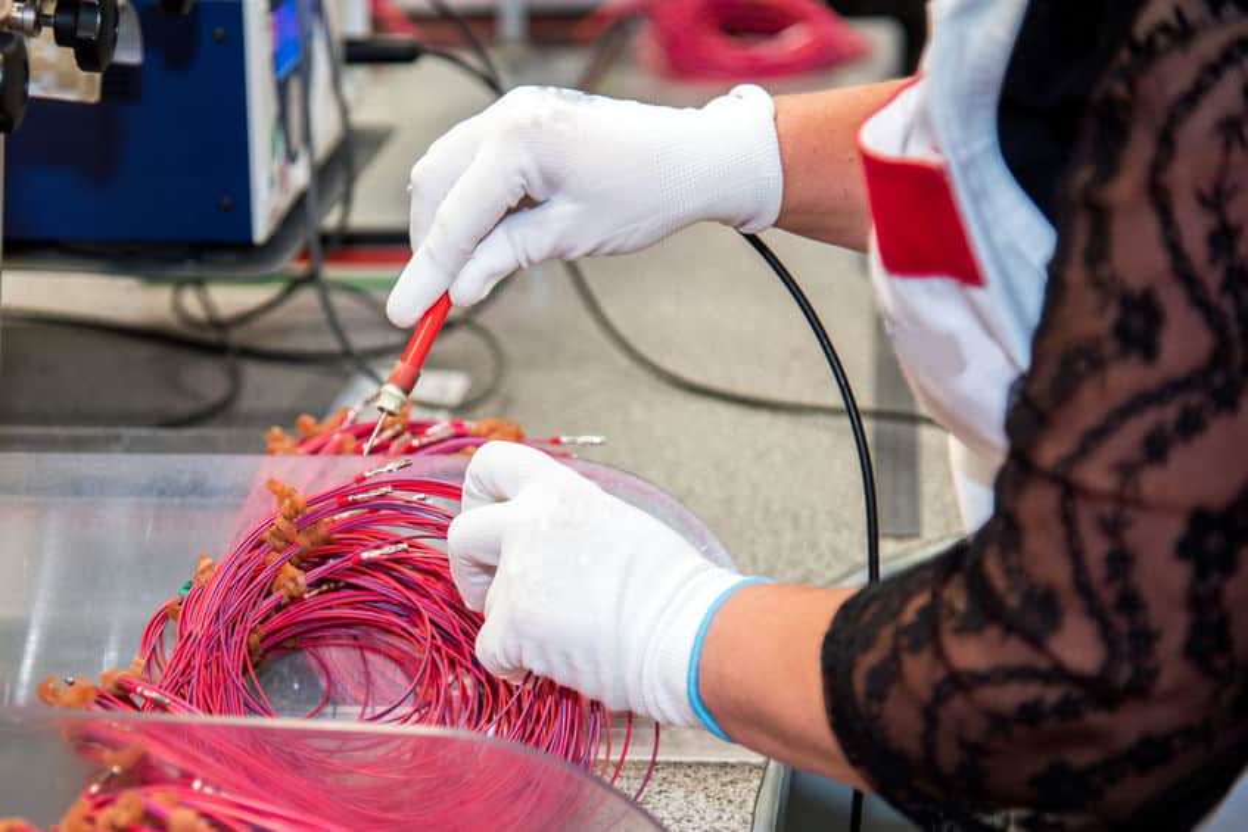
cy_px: 416
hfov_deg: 26.0
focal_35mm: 78
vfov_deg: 17.5
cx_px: 624
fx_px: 2704
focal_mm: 78
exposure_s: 1/160
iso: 640
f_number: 4
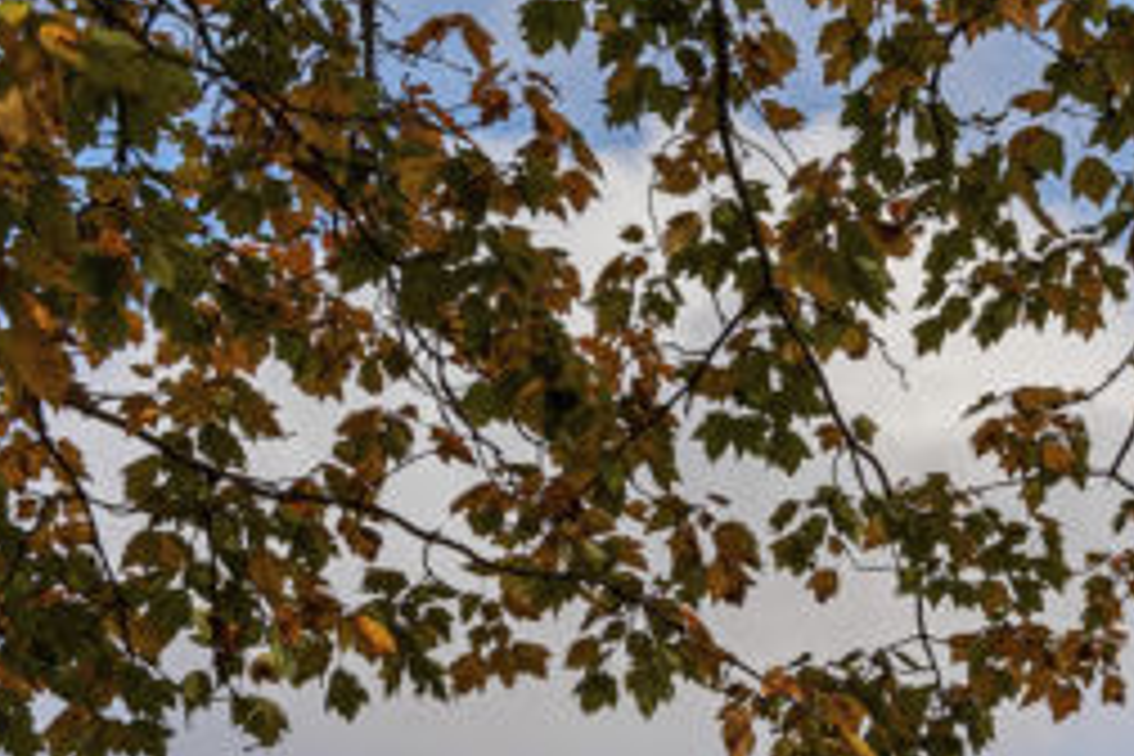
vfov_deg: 7.9
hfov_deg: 11.6
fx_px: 5386
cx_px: 1588
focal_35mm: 171
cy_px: 1073
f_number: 13
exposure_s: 1/30
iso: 100
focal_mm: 42
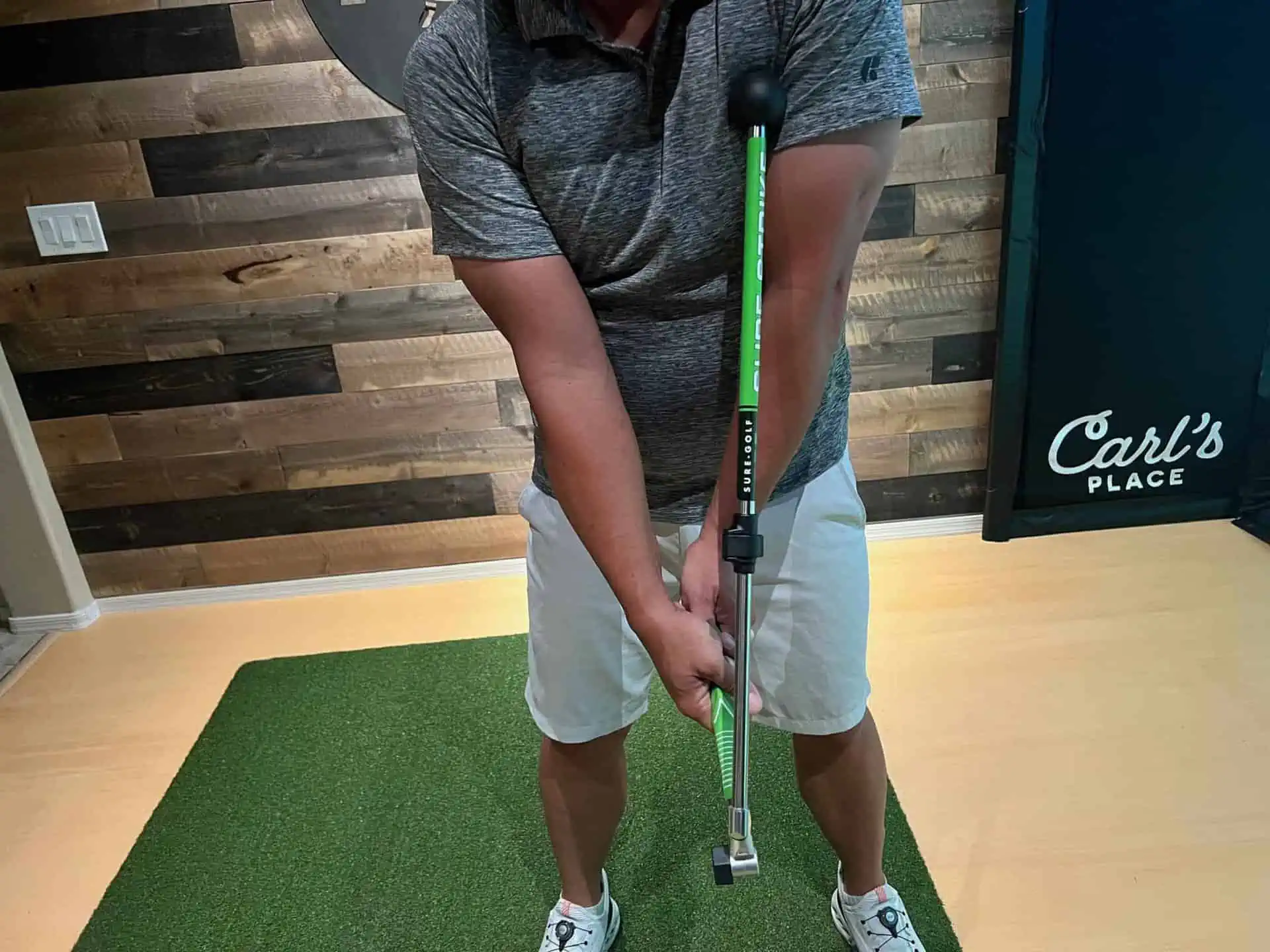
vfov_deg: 53.1
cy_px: 476
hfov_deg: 67.3
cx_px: 635
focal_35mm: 26
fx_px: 954
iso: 640
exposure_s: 1/40
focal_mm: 5.7
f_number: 1.5
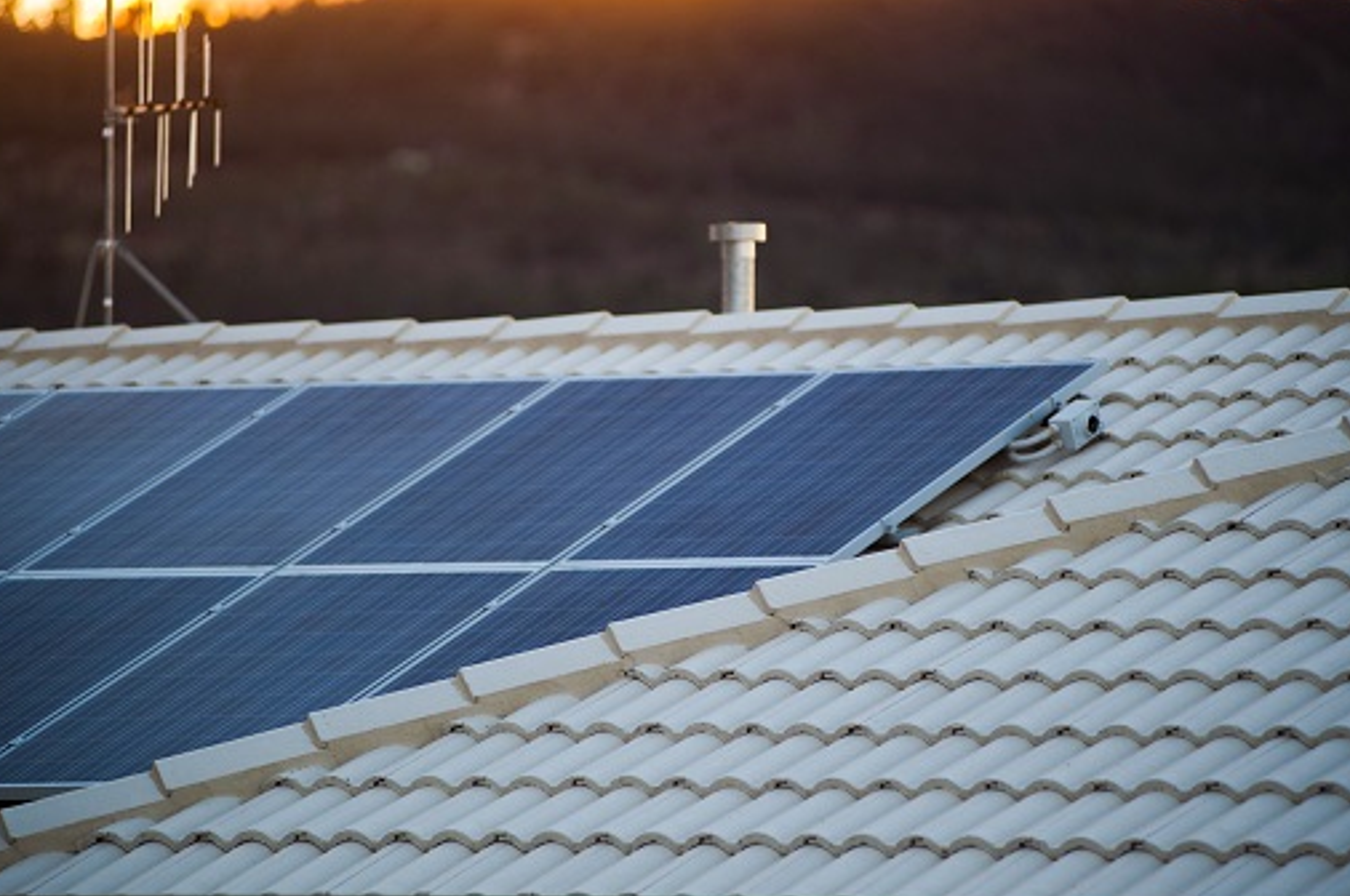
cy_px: 388
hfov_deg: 8.1
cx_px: 686
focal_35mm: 253
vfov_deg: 5.4
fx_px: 9475
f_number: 2.8
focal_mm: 200
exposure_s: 1/250
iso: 400
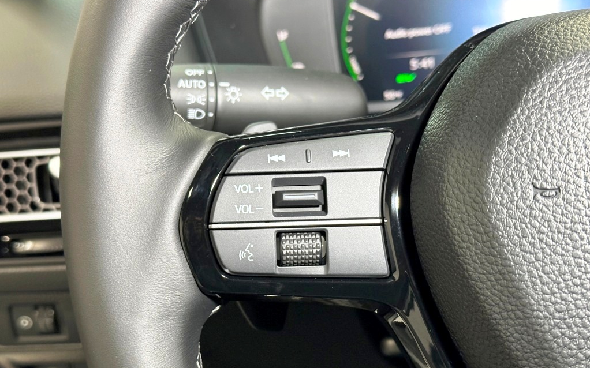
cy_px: 204
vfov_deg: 25.3
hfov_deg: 39.6
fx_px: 820
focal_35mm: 51
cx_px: 295
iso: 400
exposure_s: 1/30
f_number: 1.78
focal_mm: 6.86
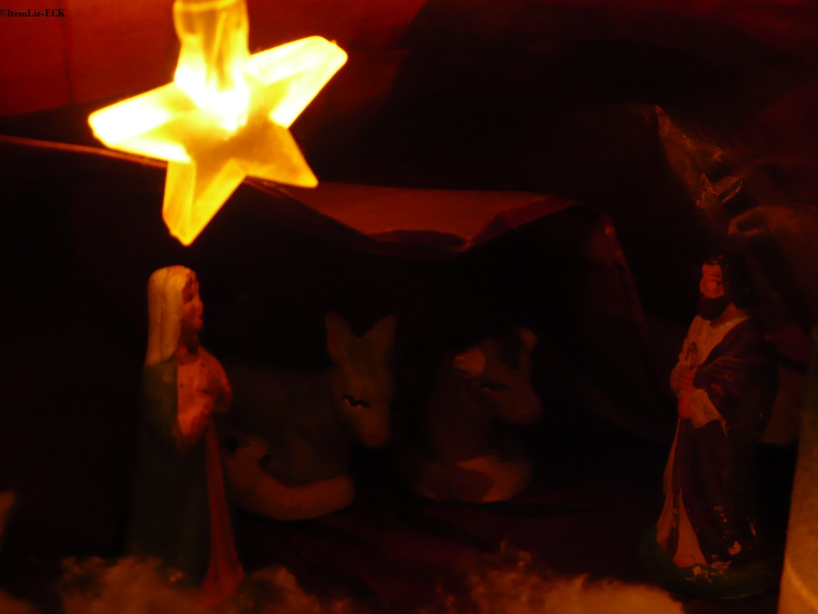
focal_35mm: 38
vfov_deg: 37.7
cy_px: 304
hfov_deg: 49.0
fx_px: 898
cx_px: 409
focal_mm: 6.1
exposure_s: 1/8
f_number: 2.8
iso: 200
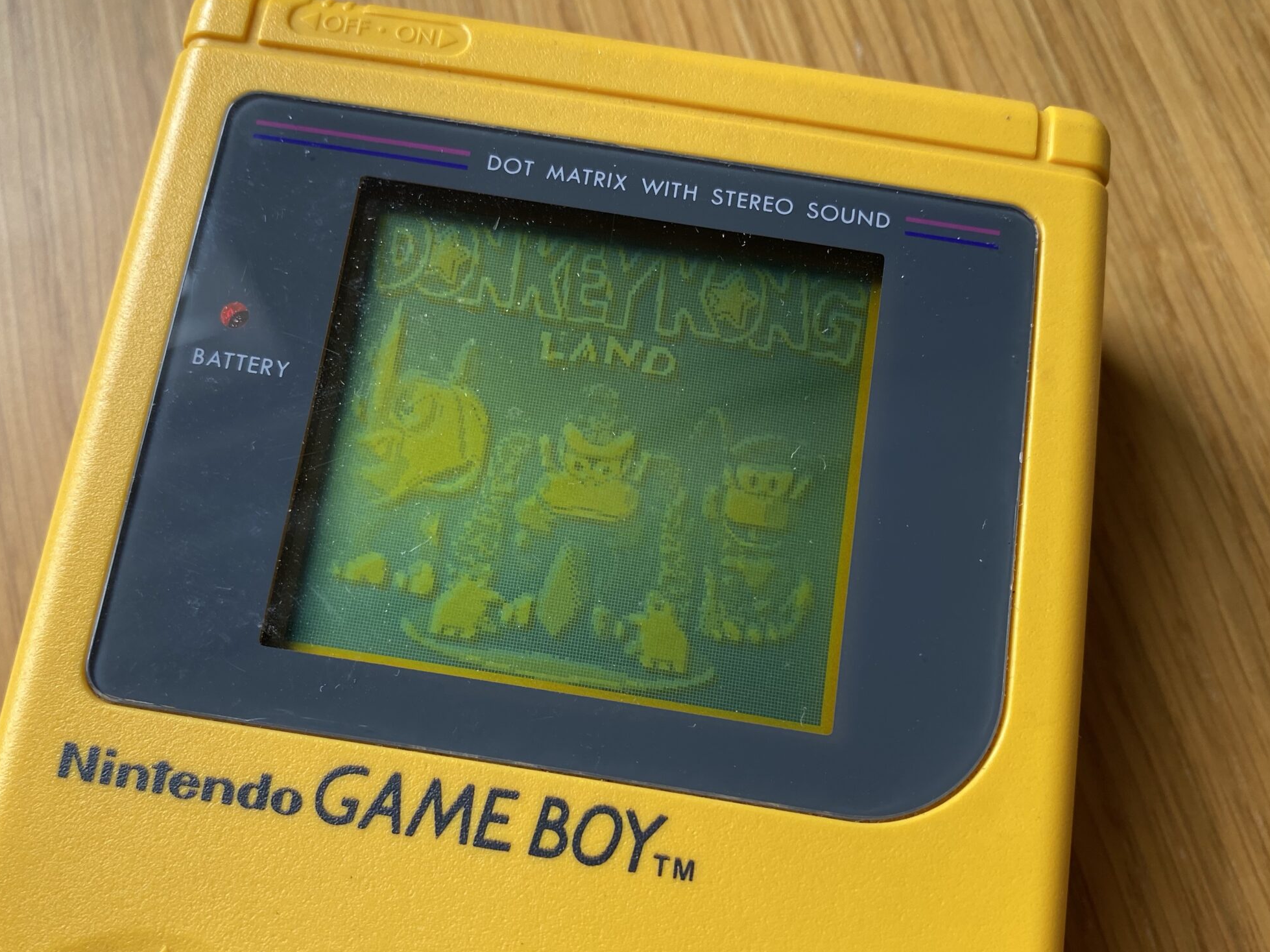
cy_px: 546
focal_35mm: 34
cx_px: 588
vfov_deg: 41.7
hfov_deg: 53.9
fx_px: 1247
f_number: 1.8
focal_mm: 4.25
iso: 40
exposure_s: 1/122
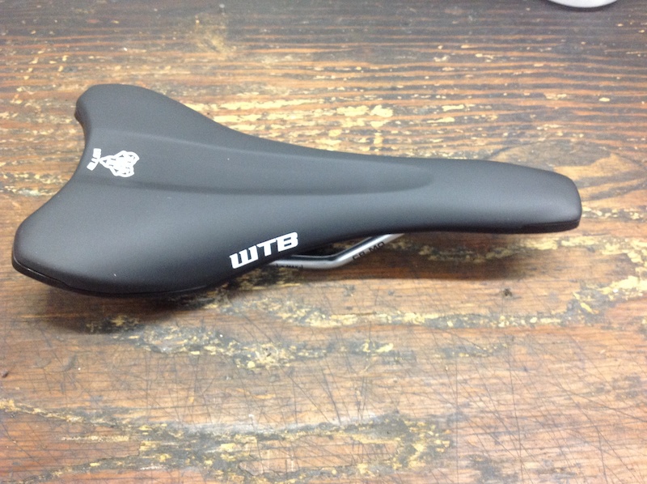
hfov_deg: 52.7
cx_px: 324
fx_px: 653
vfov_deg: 40.6
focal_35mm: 35
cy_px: 242
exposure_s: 1/15
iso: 250
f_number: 2.4
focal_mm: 4.28
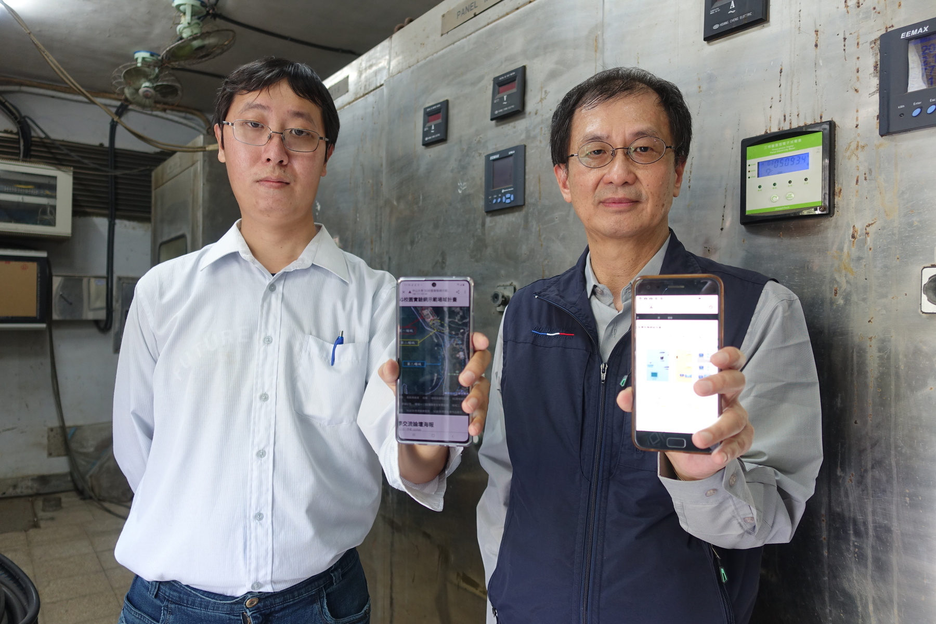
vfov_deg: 53.1
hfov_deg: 73.7
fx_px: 624
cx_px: 468
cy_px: 312
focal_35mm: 24
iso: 125
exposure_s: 1/30
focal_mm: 8.8
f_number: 1.8
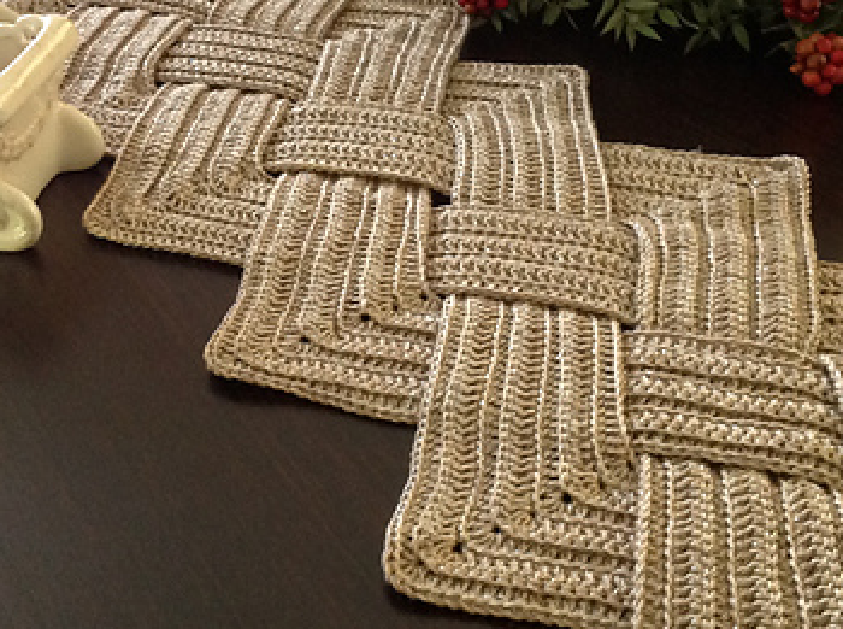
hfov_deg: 30.3
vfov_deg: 22.8
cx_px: 381
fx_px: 1555
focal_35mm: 64
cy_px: 268
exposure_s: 1/15
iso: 320
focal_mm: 4.28
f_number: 2.4
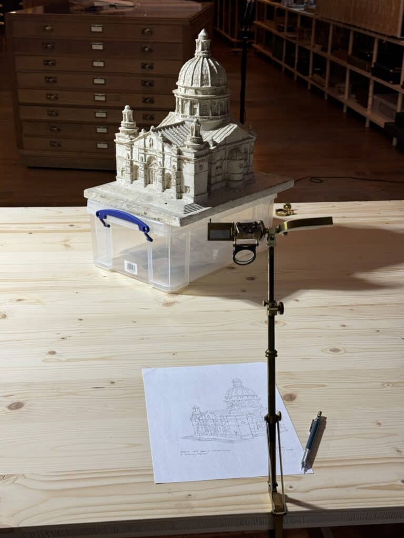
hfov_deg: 30.3
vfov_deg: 39.7
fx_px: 747
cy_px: 269
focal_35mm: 48
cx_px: 202
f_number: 1.78
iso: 100
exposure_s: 1/50
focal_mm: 6.76
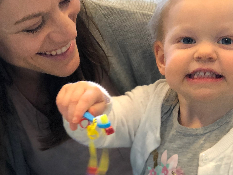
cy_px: 121
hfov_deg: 16.4
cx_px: 136
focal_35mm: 120
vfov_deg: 12.3
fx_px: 808
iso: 160
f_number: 2.8
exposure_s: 1/30
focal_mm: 6.6
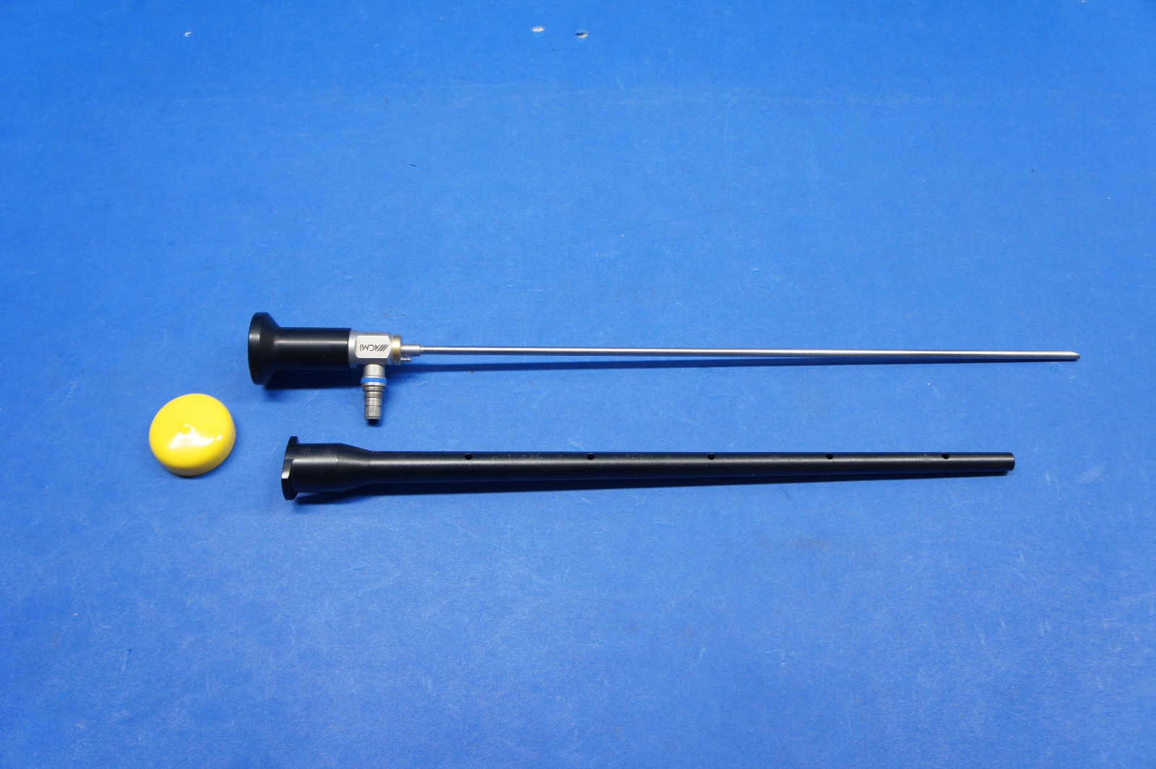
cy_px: 384
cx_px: 578
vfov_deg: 39.9
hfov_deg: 57.2
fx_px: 1059
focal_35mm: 33
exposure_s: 1/40
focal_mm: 22
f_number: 4
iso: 200
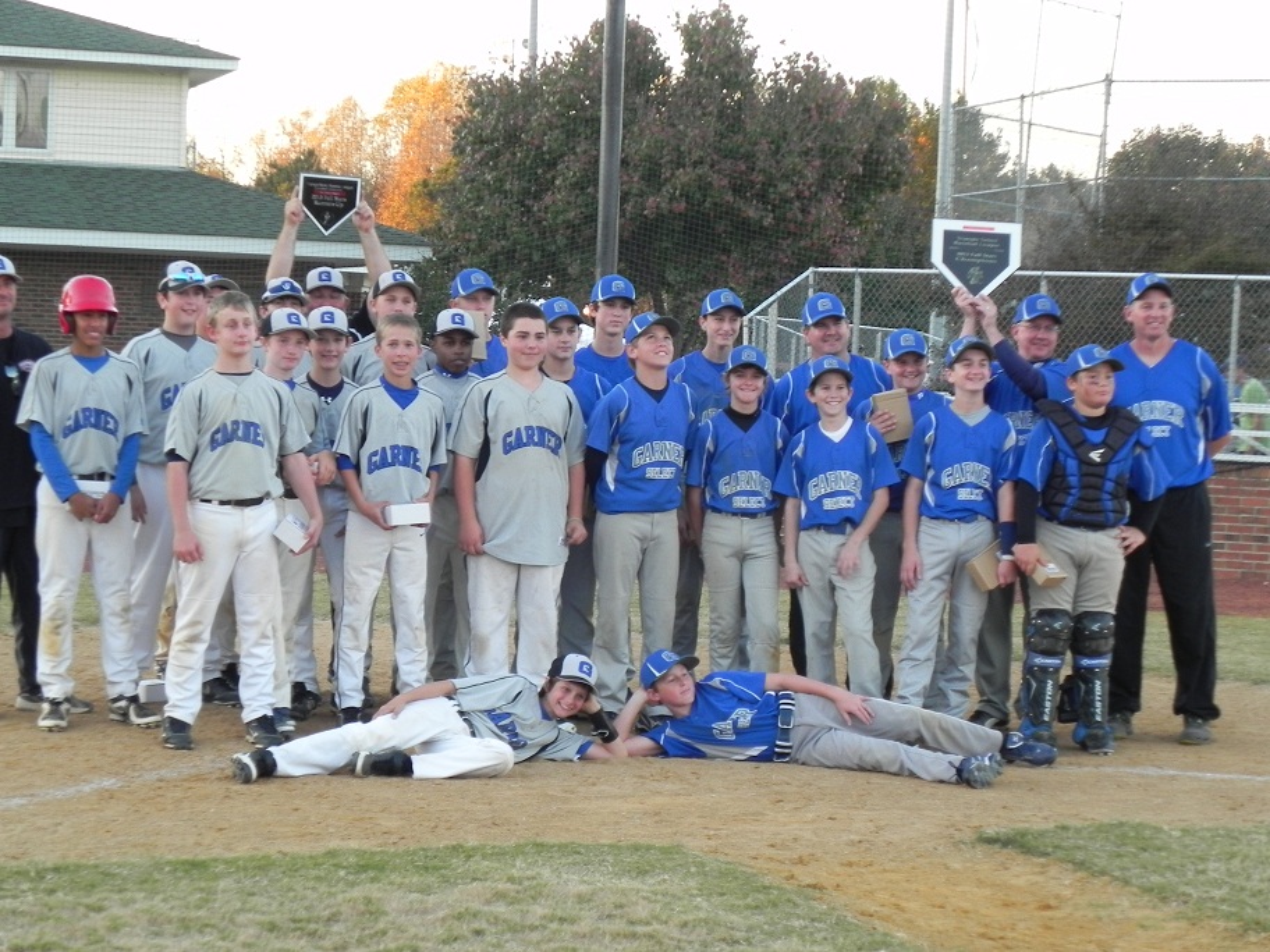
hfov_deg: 23.0
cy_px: 476
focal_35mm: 85
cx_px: 635
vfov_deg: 17.4
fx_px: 3119
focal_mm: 15.1
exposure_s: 1/43.2
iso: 160
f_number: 4
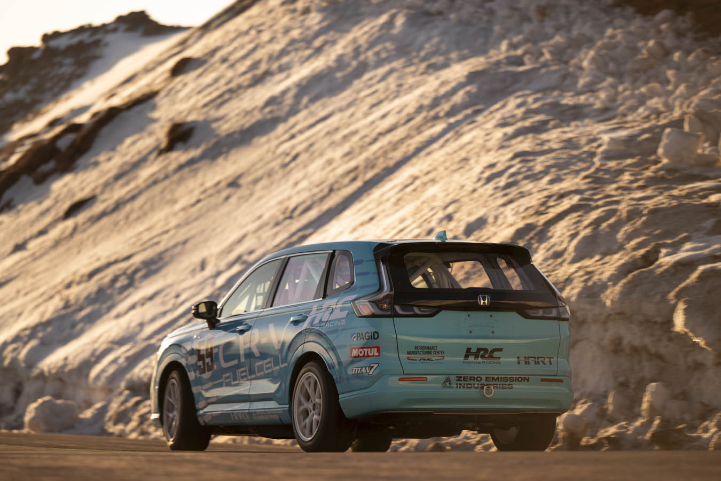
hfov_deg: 14.7
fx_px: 2804
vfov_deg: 9.8
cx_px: 360
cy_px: 240
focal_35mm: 140
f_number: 2.8
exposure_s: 1/125
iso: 40
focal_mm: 140
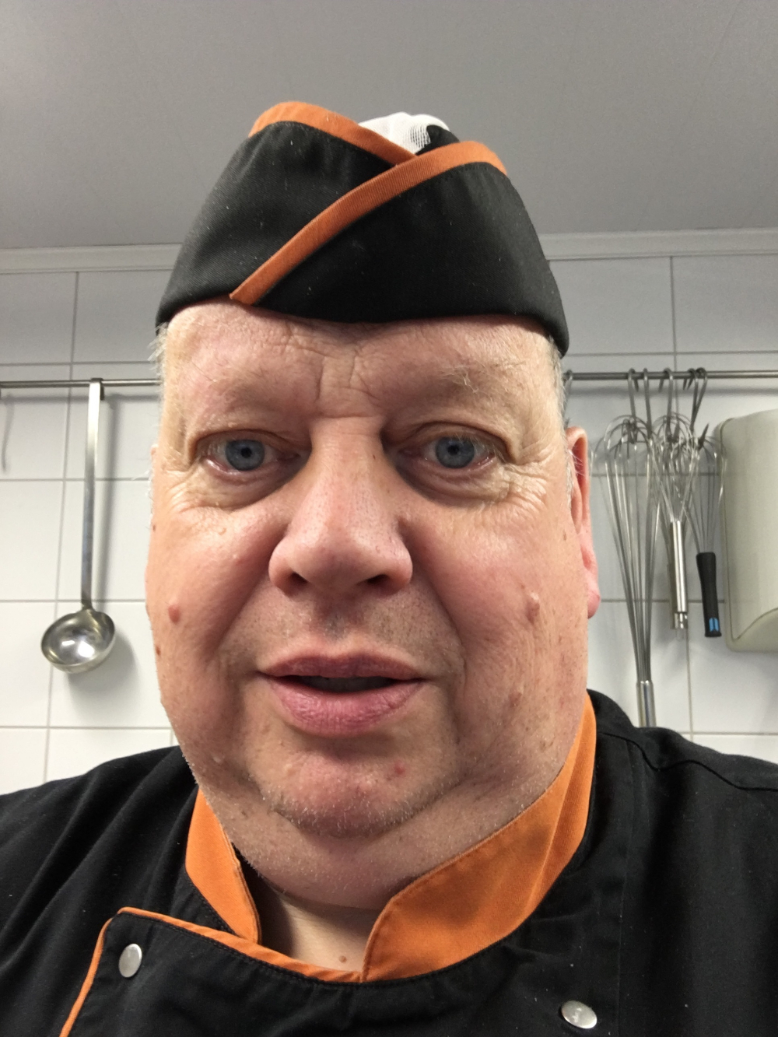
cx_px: 389
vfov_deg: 58.3
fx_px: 929
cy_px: 518
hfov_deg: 45.4
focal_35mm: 31
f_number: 2.2
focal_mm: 2.65
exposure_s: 1/17
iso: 32
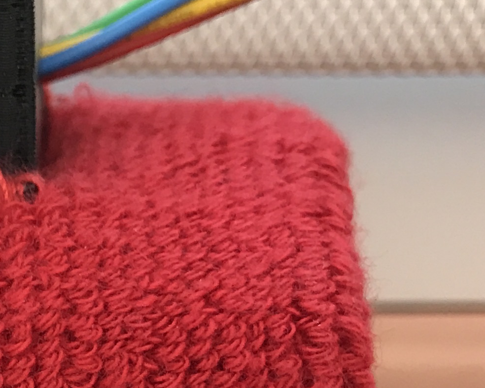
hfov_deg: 15.2
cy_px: 440
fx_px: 1608
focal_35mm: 112
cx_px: -351
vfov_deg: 13.5
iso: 32
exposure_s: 1/24
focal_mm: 3.99
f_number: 1.8
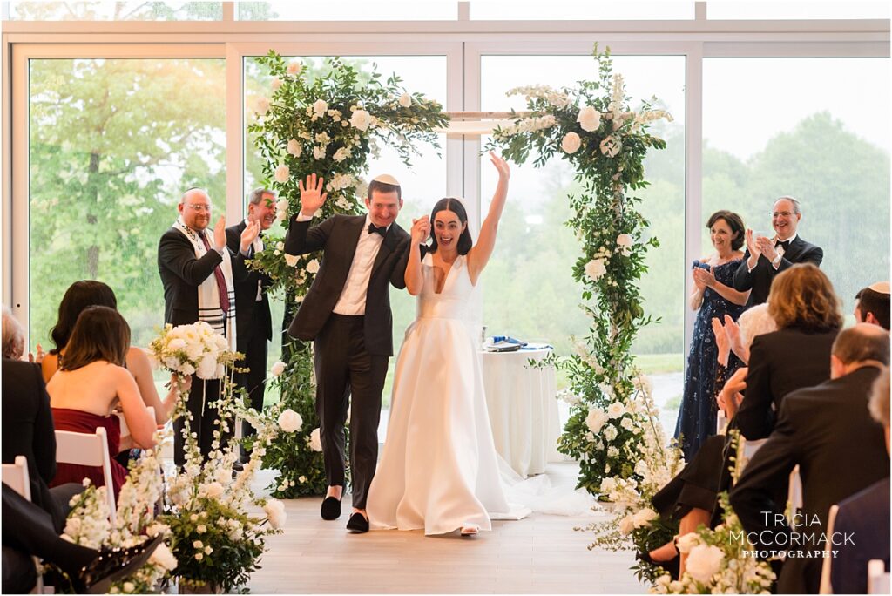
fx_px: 2107
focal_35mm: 85
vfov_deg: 16.1
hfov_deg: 23.9
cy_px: 298
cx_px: 446
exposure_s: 1/250
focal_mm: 85
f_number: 4.5
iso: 1600
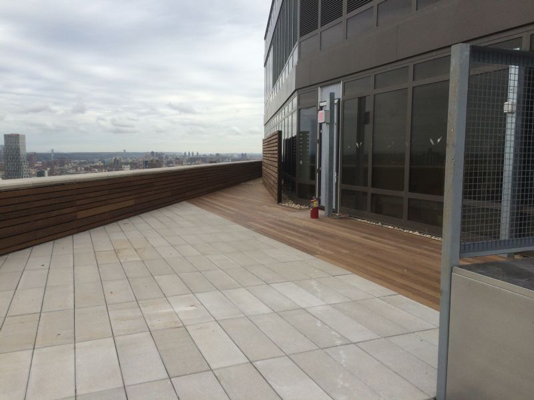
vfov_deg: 48.2
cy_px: 200
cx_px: 267
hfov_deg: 61.7
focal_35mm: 29
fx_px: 447
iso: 32
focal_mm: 4.15
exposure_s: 1/1368
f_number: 2.2
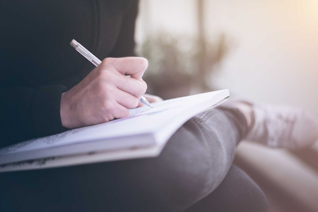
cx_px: 159
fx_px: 442
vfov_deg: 27.0
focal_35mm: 50
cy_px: 106
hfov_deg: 39.6
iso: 64
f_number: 1.8
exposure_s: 1/640
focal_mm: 50
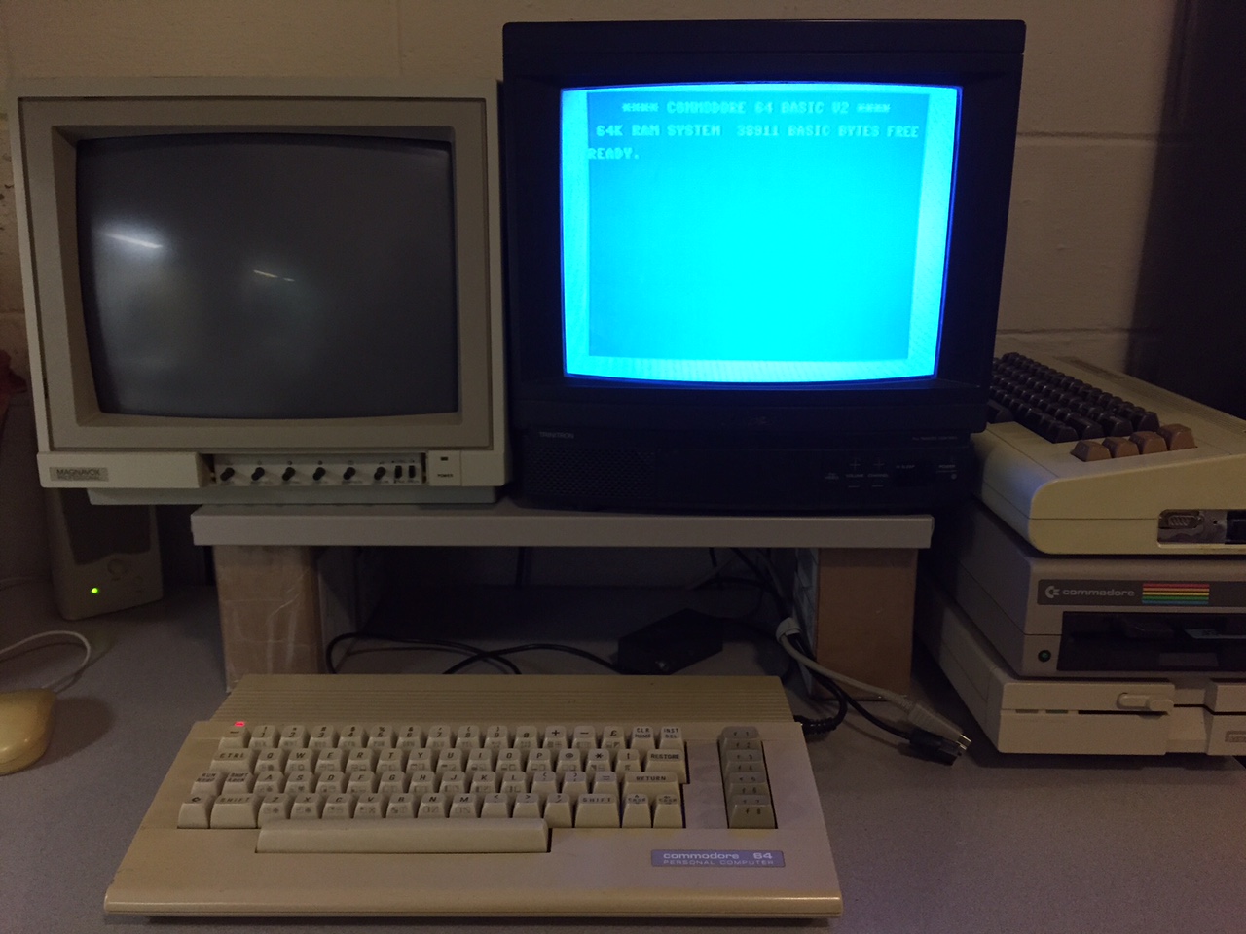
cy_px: 467
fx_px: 1044
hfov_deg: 61.7
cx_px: 623
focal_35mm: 29
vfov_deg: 48.2
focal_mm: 4.15
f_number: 2.2
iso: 160
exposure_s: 1/30
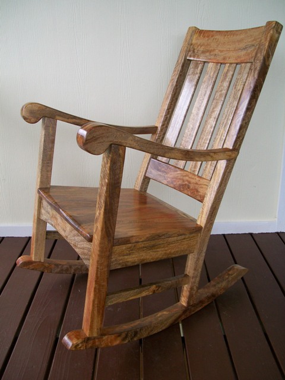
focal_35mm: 36
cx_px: 142
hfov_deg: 39.7
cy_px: 190
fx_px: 395
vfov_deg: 51.4
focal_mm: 6
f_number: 2.7
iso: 64
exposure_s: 1/250
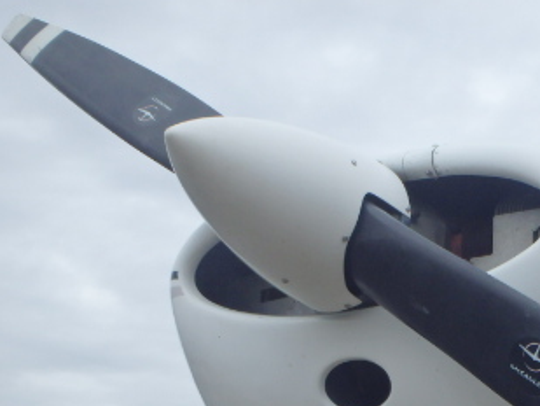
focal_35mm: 58
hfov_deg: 31.9
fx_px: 905
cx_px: 468
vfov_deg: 24.1
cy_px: 411
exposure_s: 1/125
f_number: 11
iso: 125
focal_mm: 5
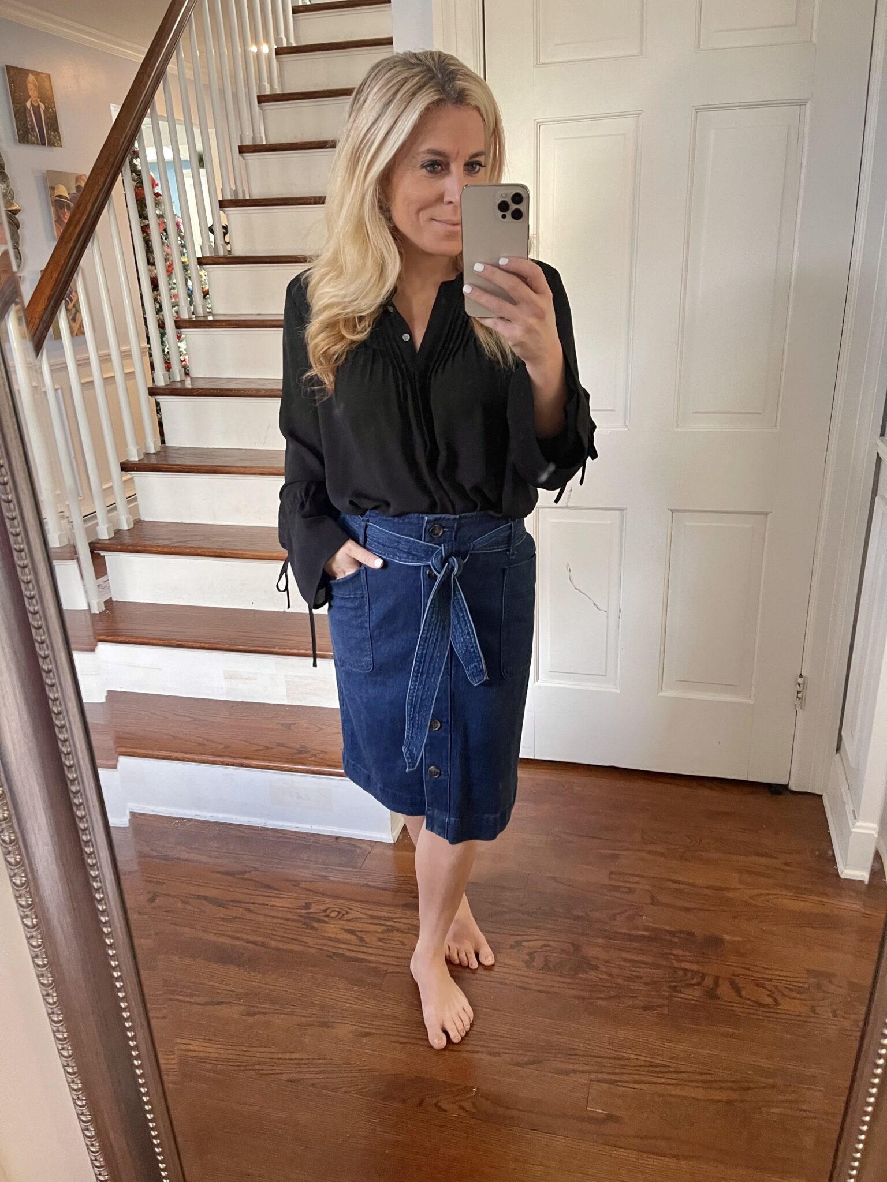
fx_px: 888
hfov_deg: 53.1
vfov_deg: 67.3
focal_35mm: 26
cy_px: 591
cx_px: 444
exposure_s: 1/50
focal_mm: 5.1
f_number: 1.6
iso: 320
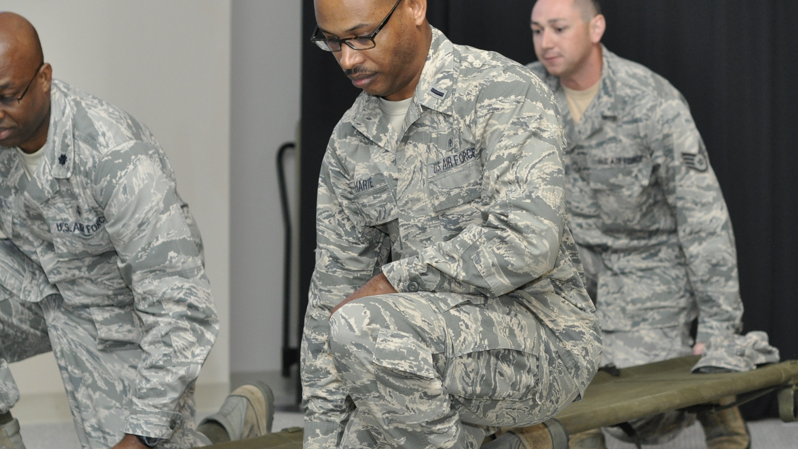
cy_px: 242
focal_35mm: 118
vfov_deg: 10.3
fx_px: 2497
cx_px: 493
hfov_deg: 18.1
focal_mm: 50
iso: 800
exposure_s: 1/200
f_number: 2.8
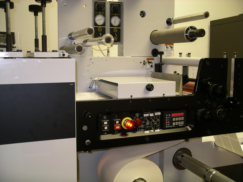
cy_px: 91
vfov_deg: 32.2
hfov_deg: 42.1
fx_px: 316
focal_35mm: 45
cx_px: 122
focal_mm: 9.3
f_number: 3
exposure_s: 1/42
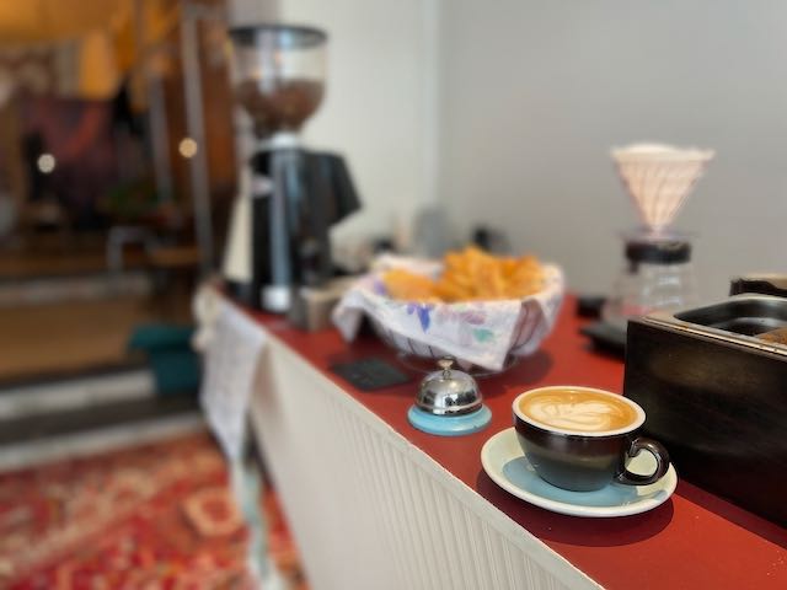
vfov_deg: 53.1
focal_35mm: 26
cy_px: 295
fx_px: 591
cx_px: 394
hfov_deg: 67.3
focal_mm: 5.1
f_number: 1.6
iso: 125
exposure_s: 1/50
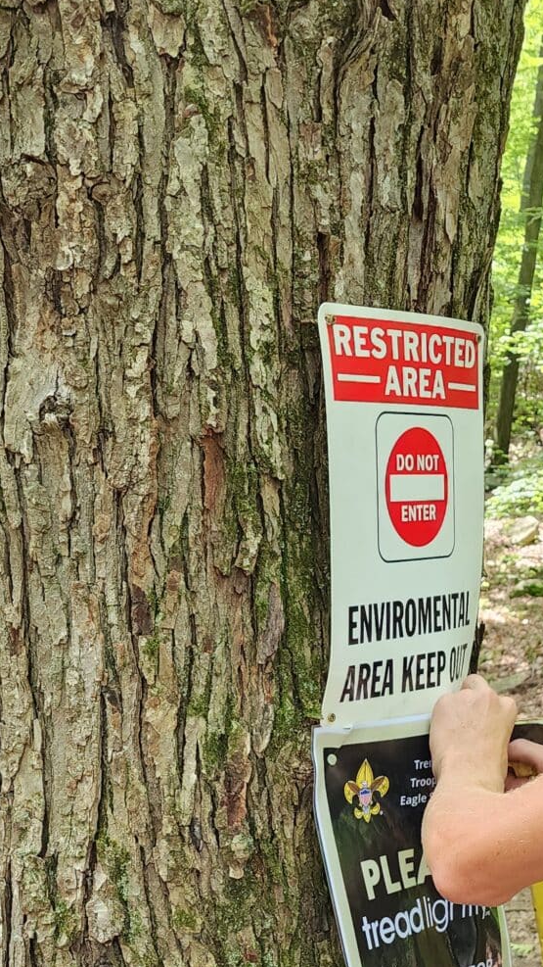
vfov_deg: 37.9
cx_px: 249
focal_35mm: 52
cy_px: 823
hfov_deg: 23.0
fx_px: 1331
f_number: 1.8
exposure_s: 1/180
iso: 160
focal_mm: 6.4
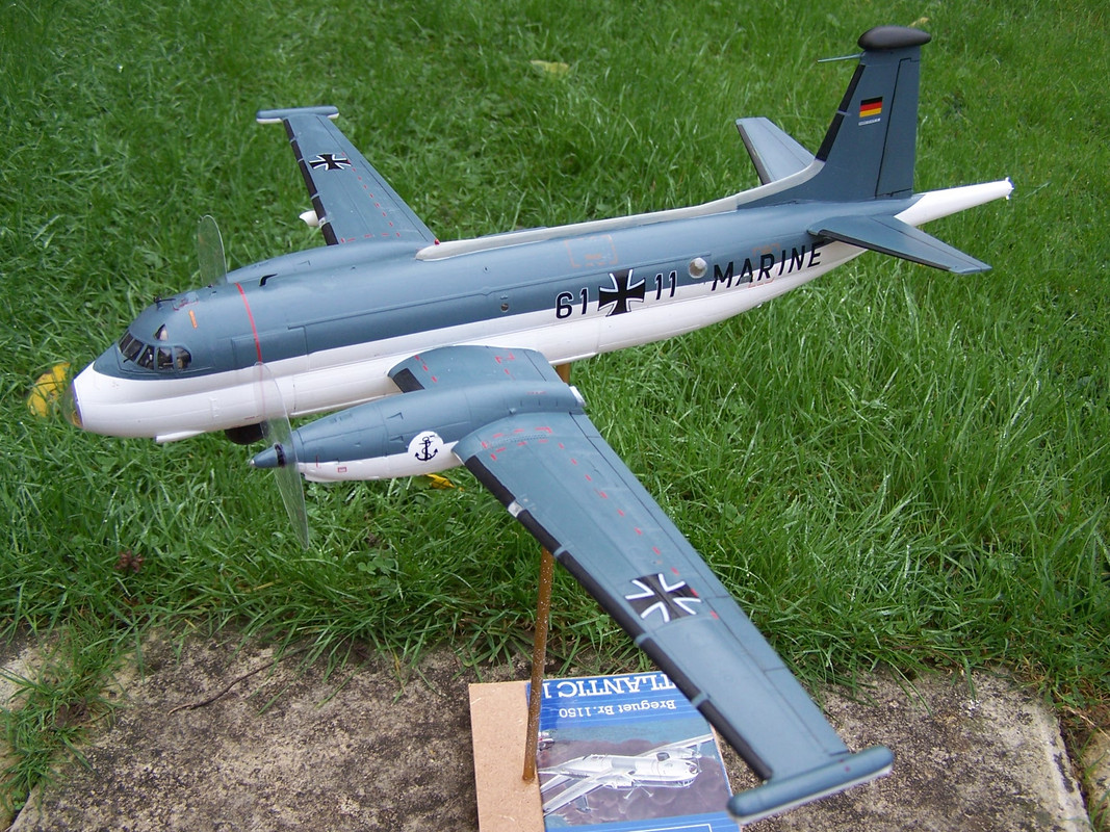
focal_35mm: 38
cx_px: 555
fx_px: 1218
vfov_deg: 37.7
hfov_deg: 49.0
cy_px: 416
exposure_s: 1/125
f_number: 2.8
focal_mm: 6.3
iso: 80
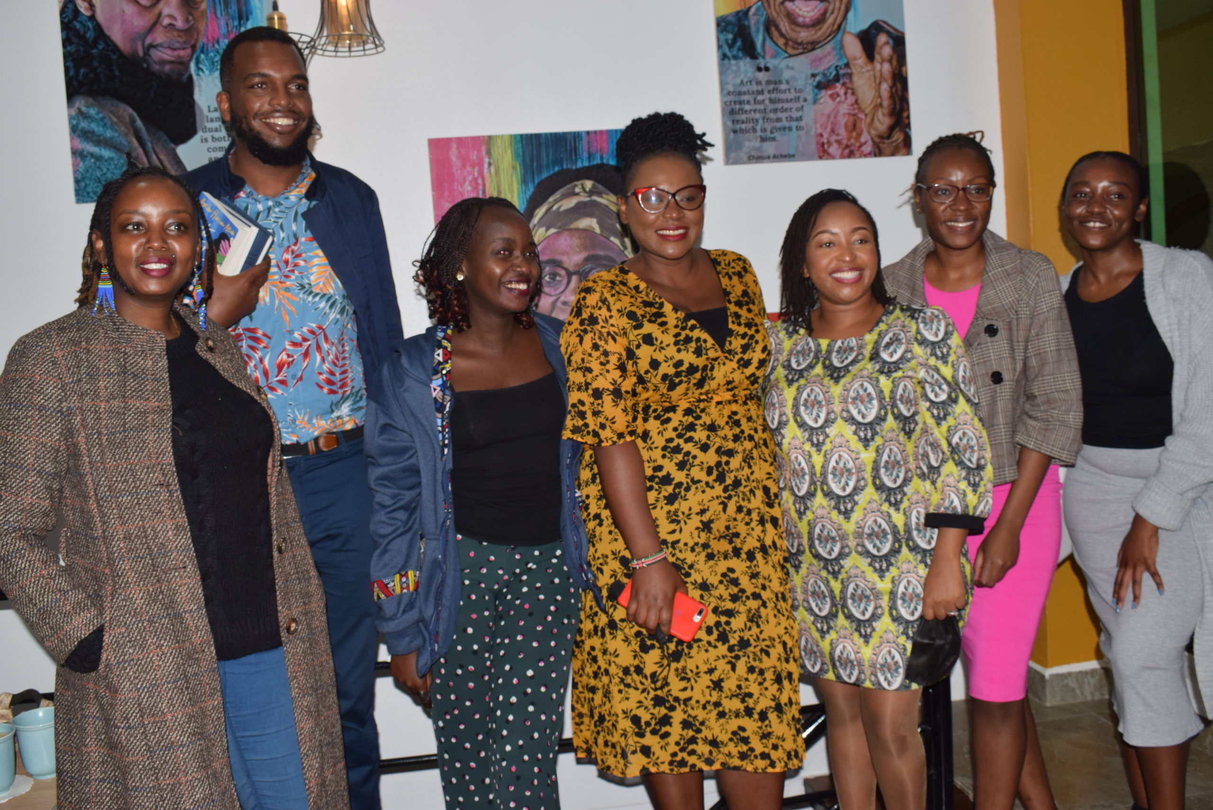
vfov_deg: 40.0
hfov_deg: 57.2
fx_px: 1112
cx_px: 606
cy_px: 405
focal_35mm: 33
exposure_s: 1/200
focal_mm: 22
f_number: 9
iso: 320
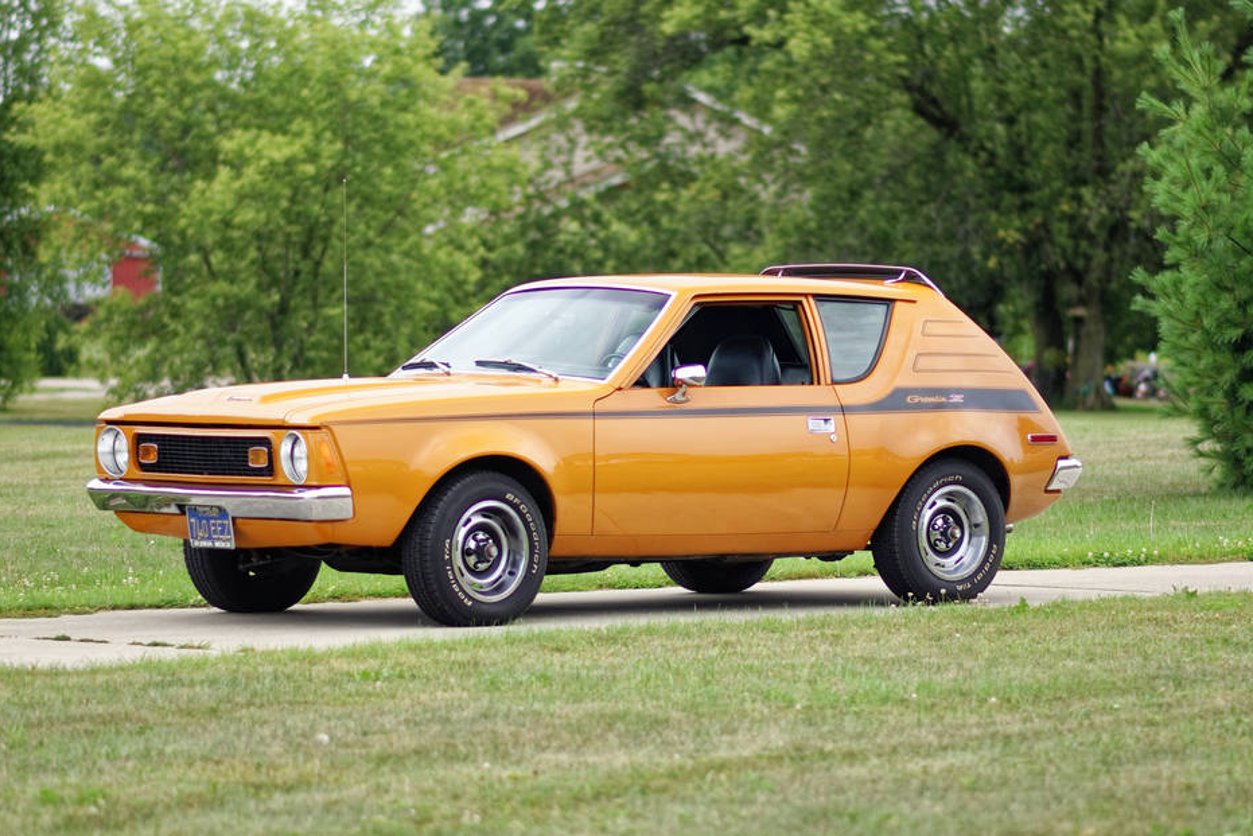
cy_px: 450
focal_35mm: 151
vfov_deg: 9.1
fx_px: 5242
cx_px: 616
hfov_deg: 13.6
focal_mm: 85
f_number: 1.8
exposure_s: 1/125
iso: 200
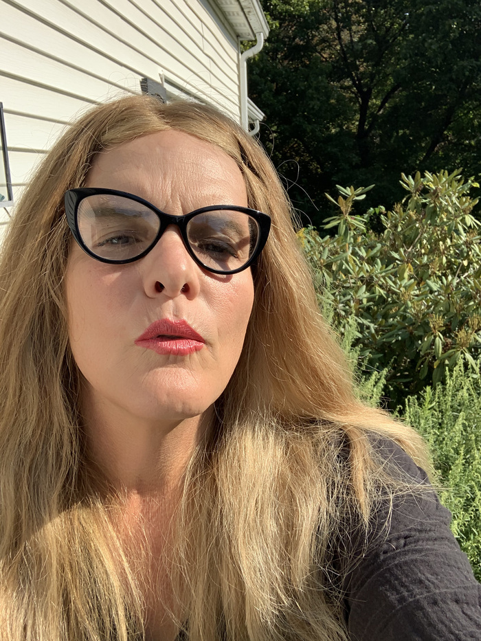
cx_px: 240
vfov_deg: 56.8
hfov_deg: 44.2
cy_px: 320
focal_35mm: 32
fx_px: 593
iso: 16
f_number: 2.2
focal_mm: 2.87
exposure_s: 1/1181
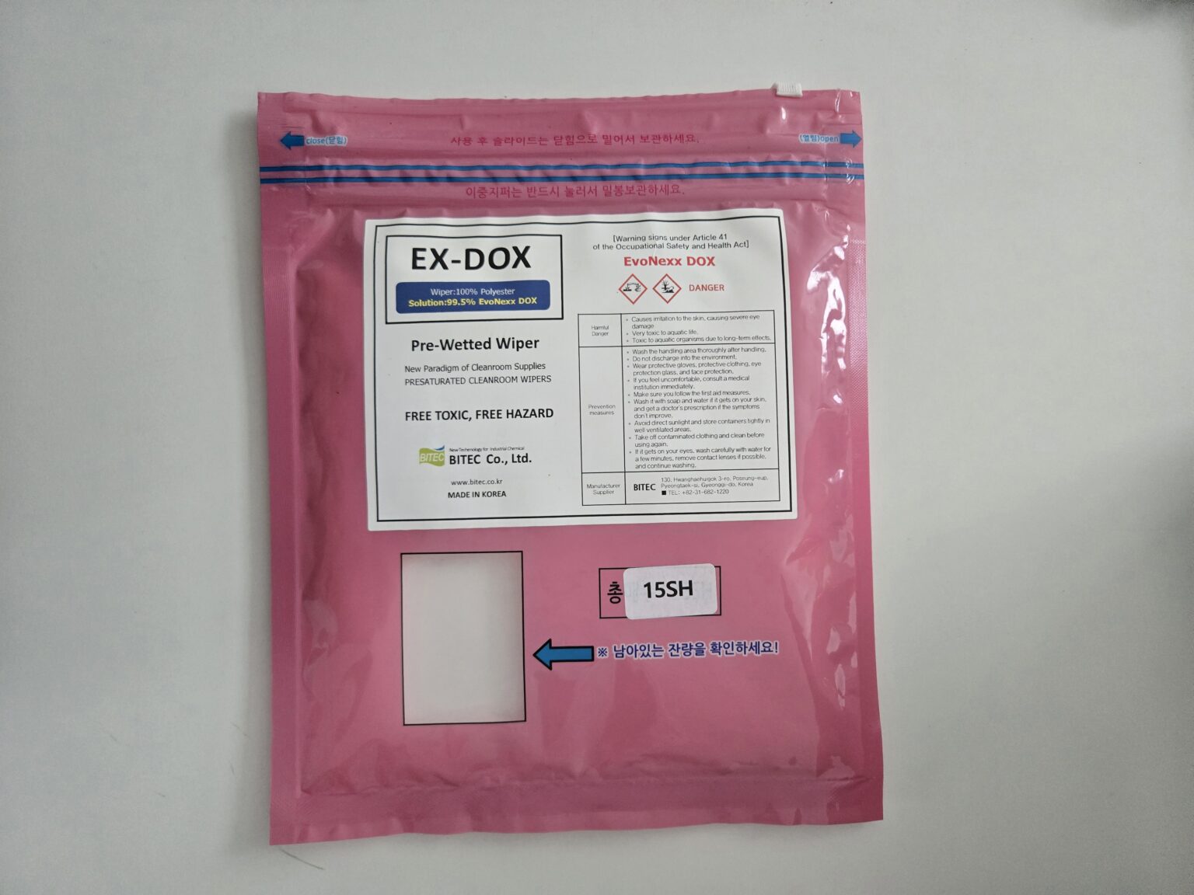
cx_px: 597
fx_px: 793
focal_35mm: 23
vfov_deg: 58.9
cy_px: 448
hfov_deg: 73.9
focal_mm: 5.4
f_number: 1.8
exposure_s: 1/120
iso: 800
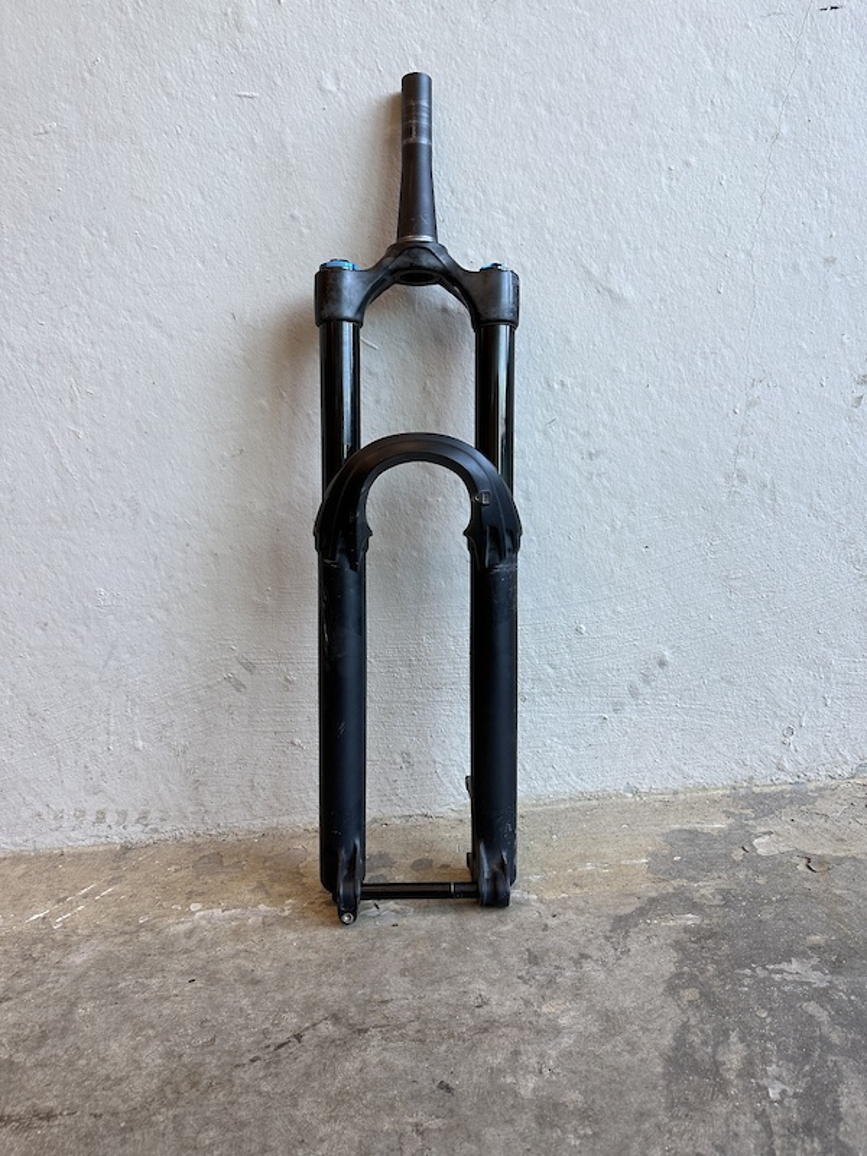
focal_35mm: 24
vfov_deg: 71.6
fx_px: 801
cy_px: 578
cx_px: 434
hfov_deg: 56.8
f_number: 1.78
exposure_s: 1/120
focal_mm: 6.86
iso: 160
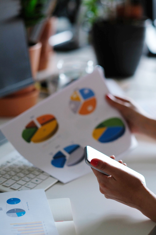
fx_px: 546
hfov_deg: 16.3
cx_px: 78
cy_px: 118
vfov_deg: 24.2
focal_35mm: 84
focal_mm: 56
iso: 1000
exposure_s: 1/250
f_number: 2
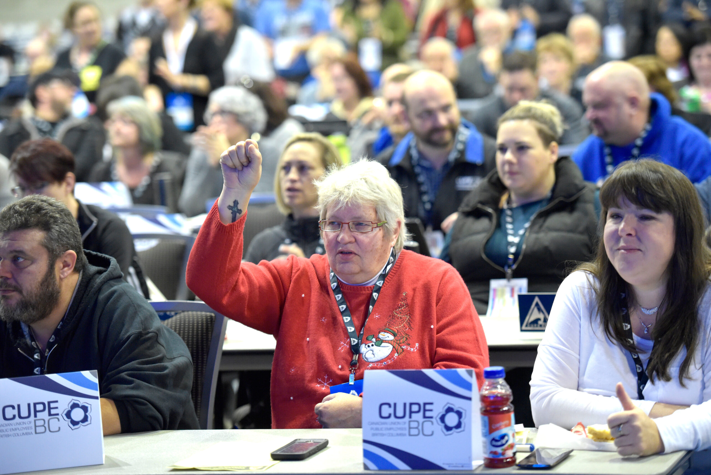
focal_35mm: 122
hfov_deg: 16.8
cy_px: 238
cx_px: 356
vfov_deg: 11.2
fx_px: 2410
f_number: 2.8
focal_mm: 122
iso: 3200
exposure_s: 1/100
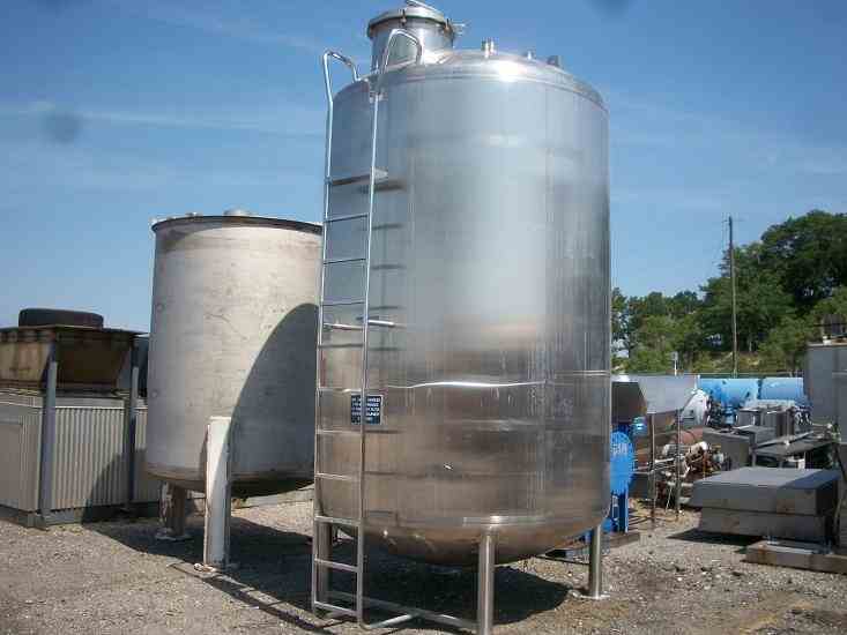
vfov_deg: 40.7
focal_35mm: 35
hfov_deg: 52.6
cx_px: 424
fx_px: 857
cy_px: 318
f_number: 5.6
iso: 80
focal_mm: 6.3
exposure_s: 1/400
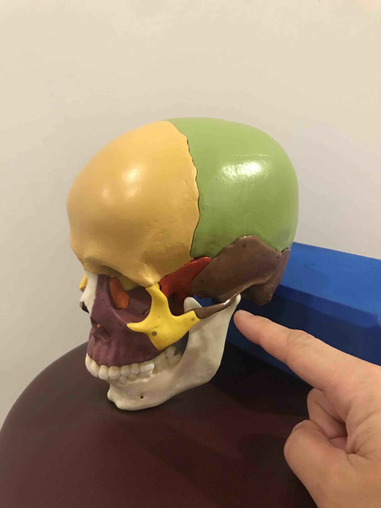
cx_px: 190
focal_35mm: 28
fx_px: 411
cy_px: 254
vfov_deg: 63.4
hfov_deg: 49.7
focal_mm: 3.99
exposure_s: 1/9
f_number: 1.8
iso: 100
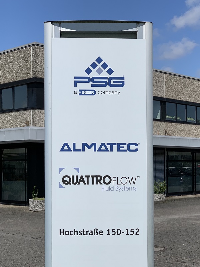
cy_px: 134
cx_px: 100
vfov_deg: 36.8
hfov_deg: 28.0
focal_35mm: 52
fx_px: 401
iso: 16
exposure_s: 1/3195
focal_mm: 6
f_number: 2.4
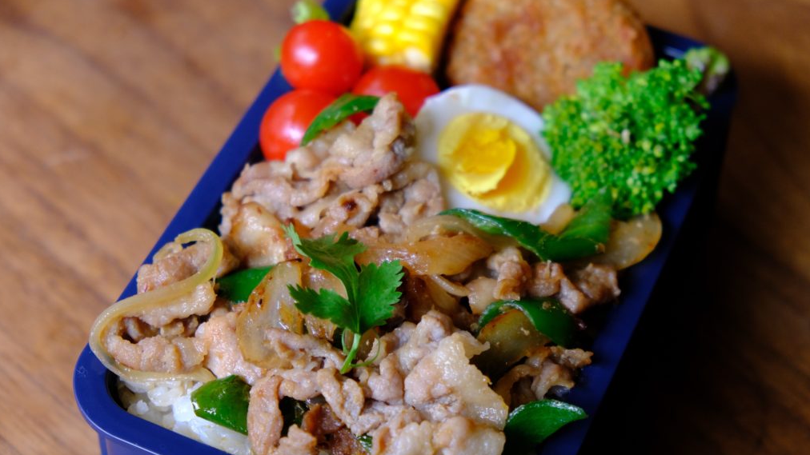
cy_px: 271
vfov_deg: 13.7
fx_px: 1890
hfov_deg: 24.2
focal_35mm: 88
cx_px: 402
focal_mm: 55
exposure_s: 1/60
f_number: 4
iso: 1600
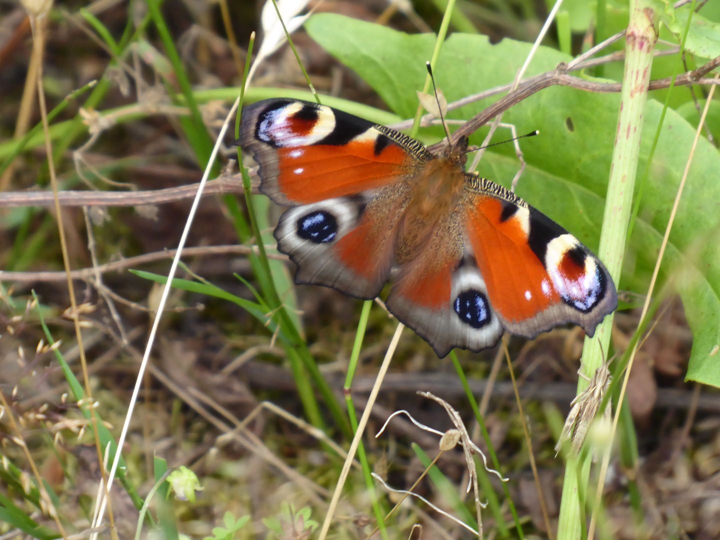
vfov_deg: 2.9
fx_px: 10753
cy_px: 270
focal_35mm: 517
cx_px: 360
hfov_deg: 3.8
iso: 320
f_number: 6
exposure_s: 1/100
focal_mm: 83.4
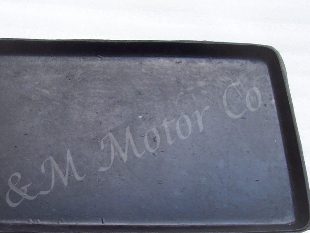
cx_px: 123
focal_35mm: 49
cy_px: 153
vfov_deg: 29.5
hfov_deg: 38.7
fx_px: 439
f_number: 2.8
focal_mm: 5.6
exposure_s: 1/250
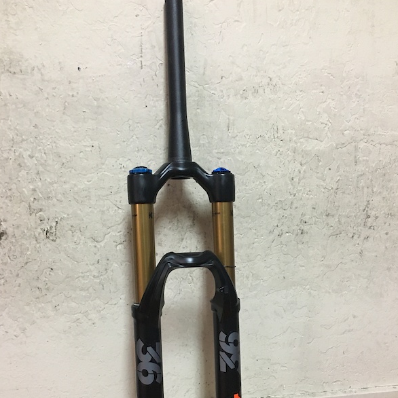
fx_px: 455
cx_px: 198
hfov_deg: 47.2
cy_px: 259
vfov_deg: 46.6
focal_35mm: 35
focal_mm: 4.15
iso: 160
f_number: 2.2
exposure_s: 1/30
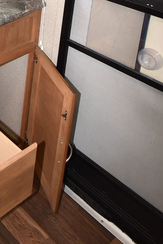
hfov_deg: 24.3
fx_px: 305
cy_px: -40
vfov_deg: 35.5
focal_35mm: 45
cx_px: -73
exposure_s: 1/60
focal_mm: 10
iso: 800
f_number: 4.5
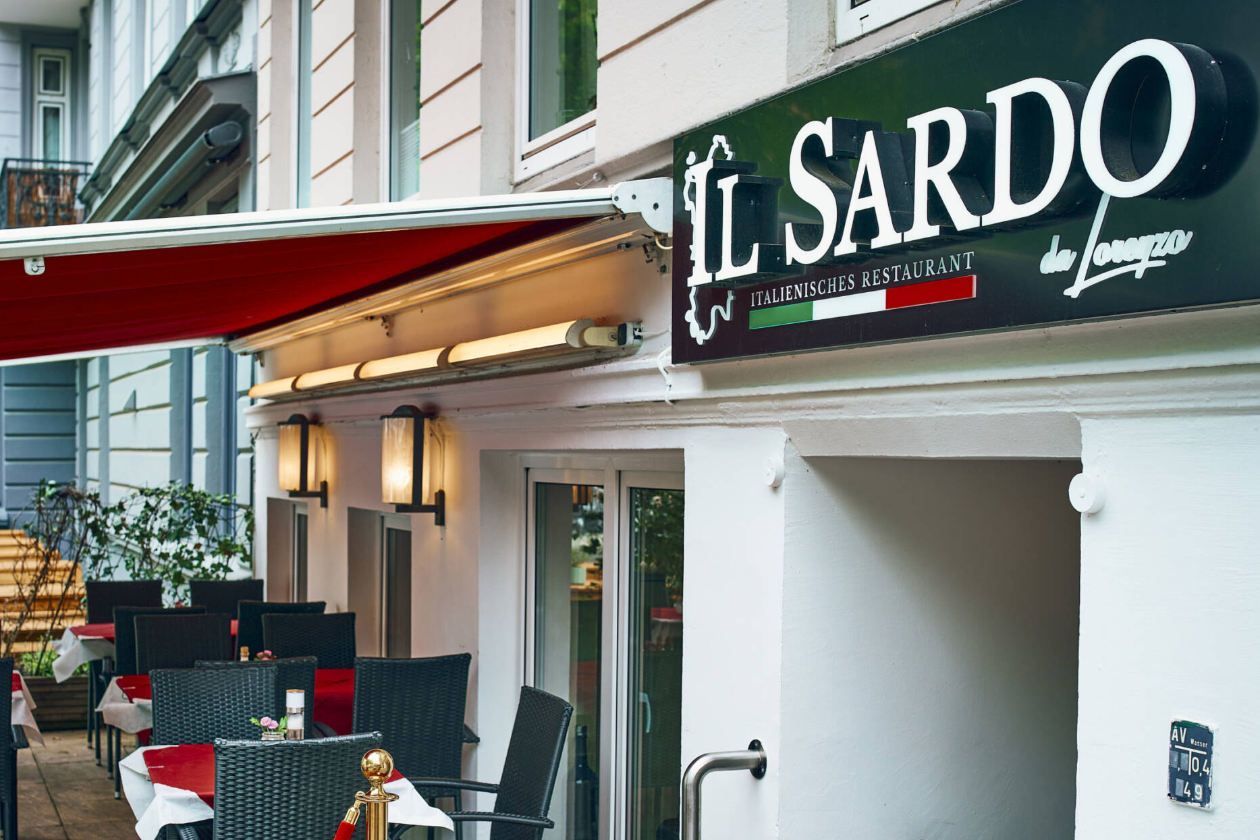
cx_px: 433
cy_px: 530
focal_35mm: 48
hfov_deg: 40.7
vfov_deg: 28.0
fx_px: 1680
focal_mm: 35
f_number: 4
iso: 200
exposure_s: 1/400
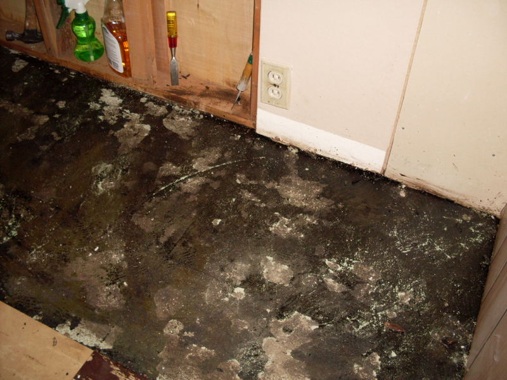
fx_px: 557
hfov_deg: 49.0
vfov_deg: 37.7
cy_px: 190
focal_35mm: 38
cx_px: 254
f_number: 2.8
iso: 100
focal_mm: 6.3
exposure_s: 1/45
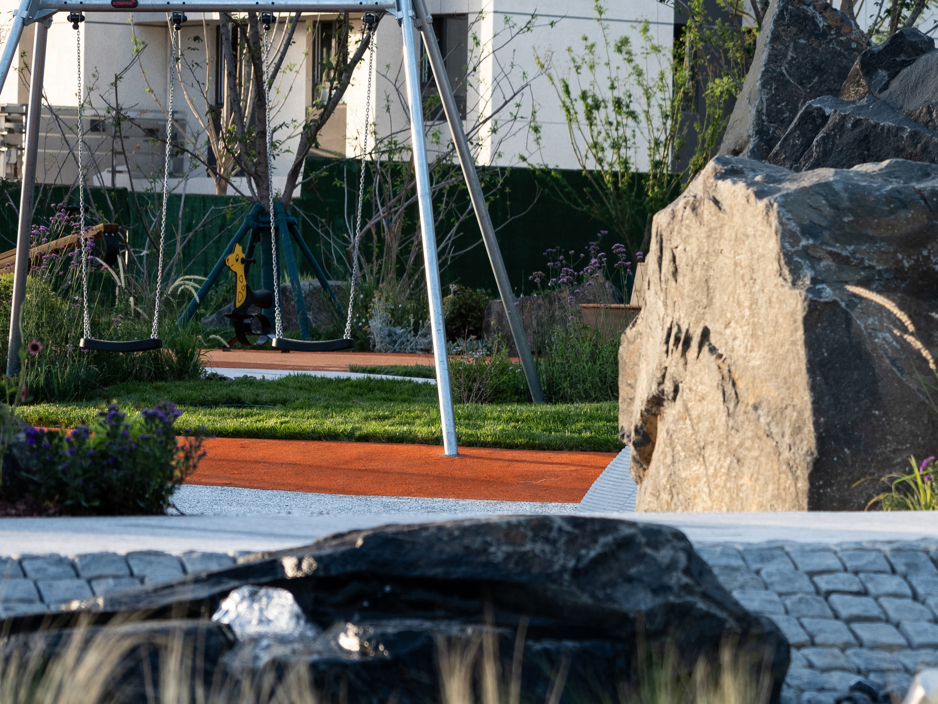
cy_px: 394
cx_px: 1162
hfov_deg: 9.6
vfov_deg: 7.3
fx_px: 5528
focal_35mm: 204
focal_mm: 100
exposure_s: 1/125
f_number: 5.6
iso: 250
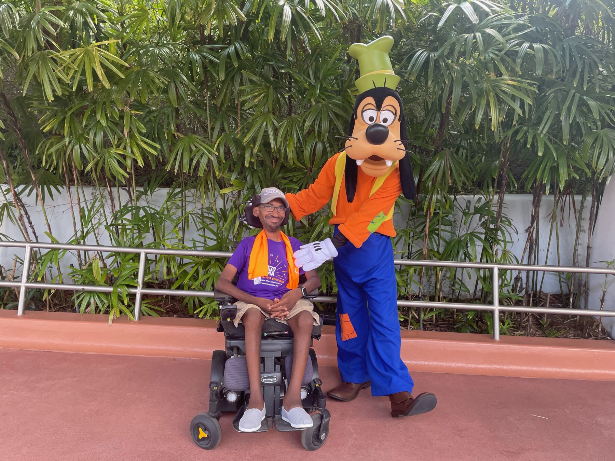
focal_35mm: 26
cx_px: 308
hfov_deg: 67.3
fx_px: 462
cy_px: 230
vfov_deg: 53.1
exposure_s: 1/121
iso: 100
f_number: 1.6
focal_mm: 4.2
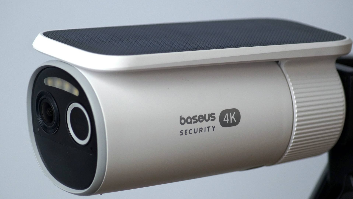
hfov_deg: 8.6
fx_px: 2358
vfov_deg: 4.8
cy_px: 117
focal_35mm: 252
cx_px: 177
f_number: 5.6
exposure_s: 1/250
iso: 800
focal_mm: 160
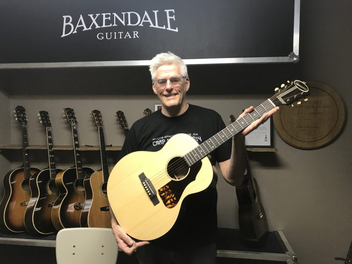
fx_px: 285
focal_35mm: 28
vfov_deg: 49.7
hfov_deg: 63.4
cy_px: 132
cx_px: 176
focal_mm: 3.99
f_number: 1.8
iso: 40
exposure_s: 1/20
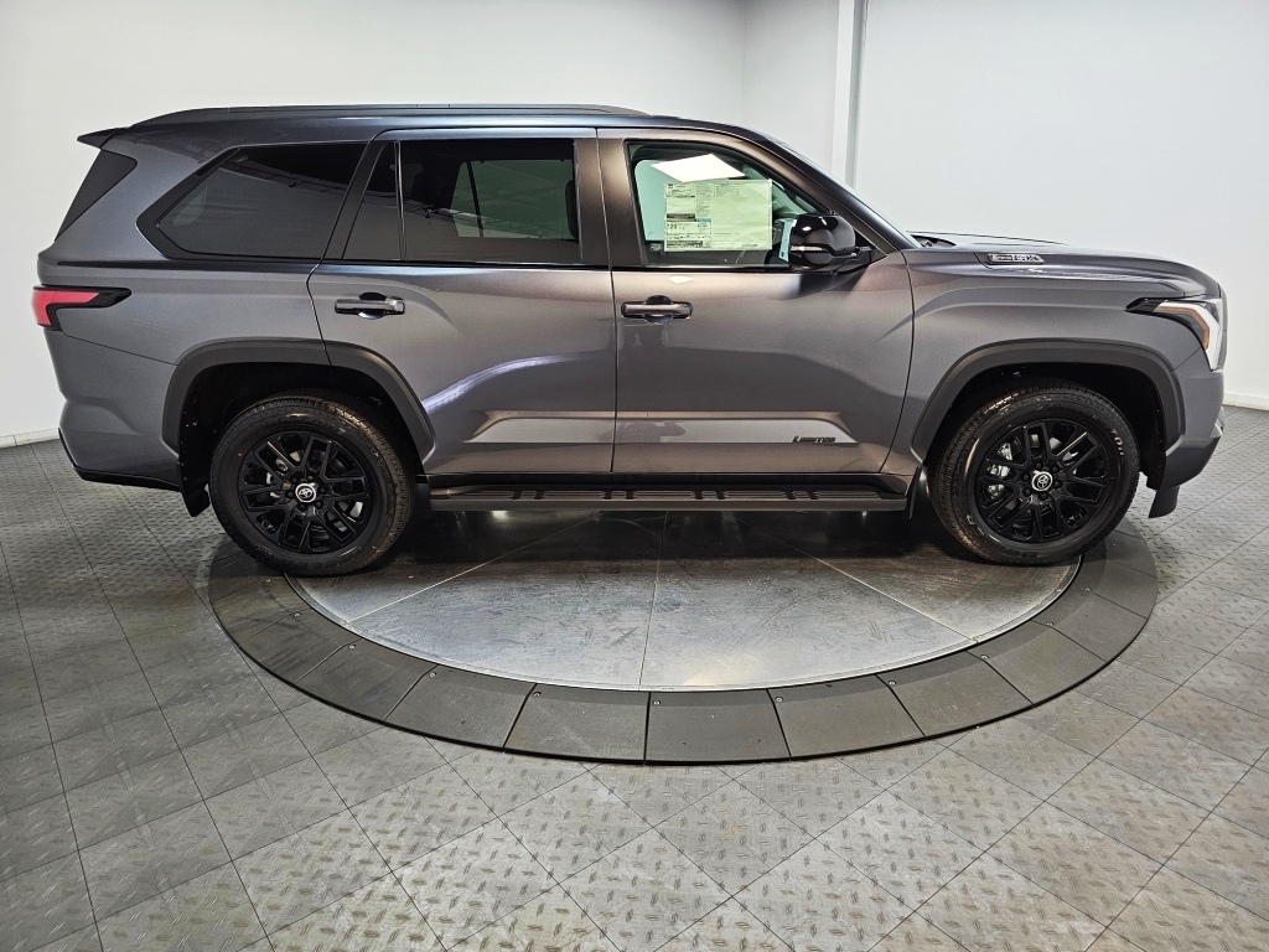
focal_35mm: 23
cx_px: 634
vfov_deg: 58.9
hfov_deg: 73.9
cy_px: 476
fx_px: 843
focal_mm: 6.3
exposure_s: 1/60
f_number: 1.7
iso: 640
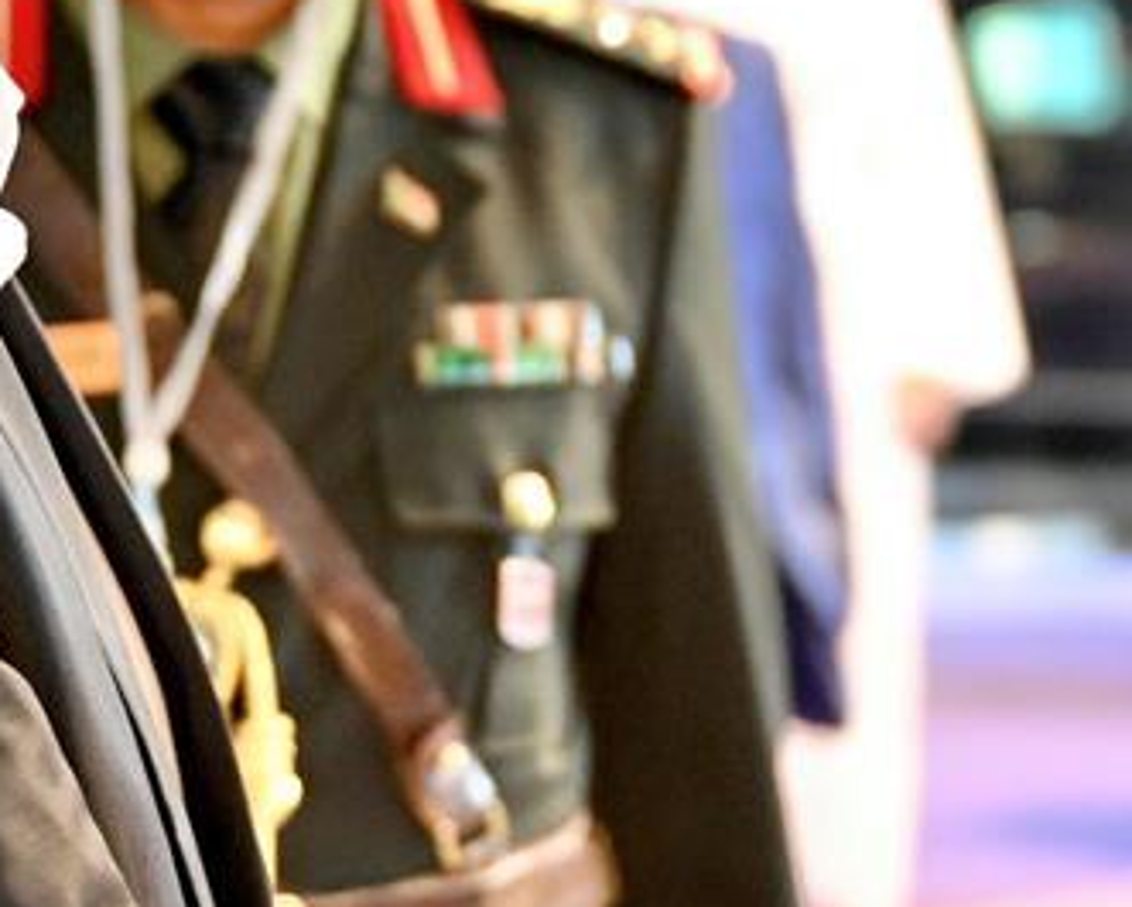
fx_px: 7607
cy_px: 298
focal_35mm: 227
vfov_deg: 6.8
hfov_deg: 8.5
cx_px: 971
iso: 2800
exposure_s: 1/50
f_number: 2.8
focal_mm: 50
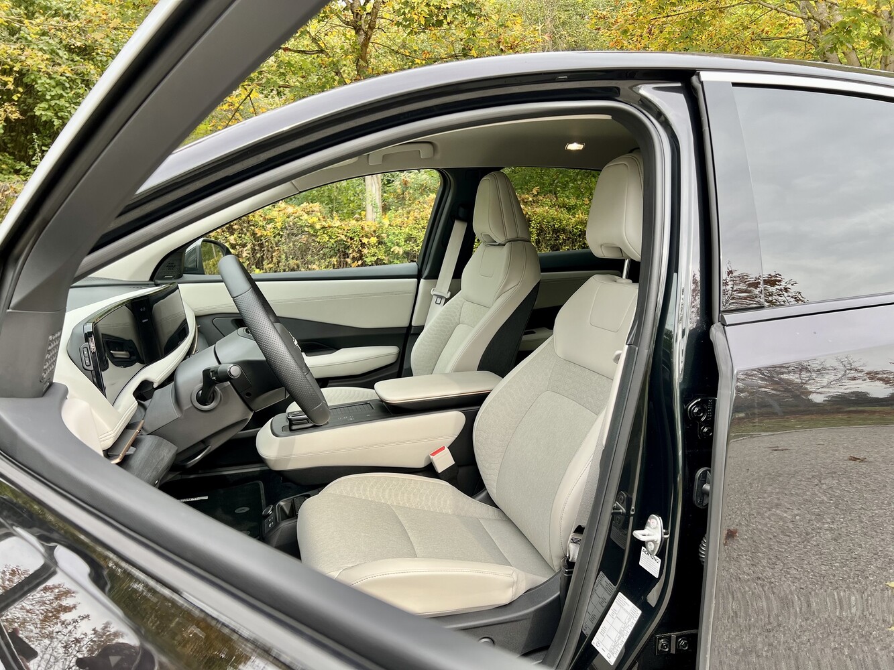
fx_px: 672
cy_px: 335
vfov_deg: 53.1
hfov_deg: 67.3
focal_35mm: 26
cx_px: 447
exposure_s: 1/377
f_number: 1.5
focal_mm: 5.7
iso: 50
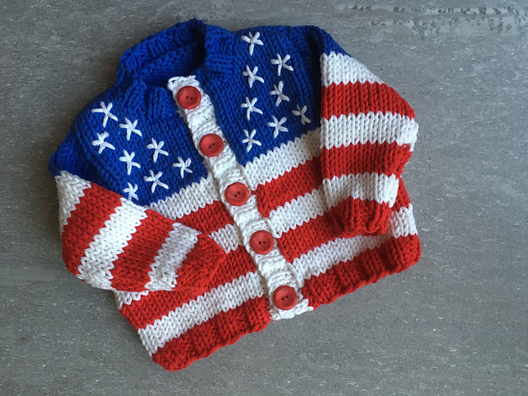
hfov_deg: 61.7
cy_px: 198
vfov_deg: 48.2
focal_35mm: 29
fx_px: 442
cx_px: 264
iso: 25
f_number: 2.2
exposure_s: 1/40
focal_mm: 4.15
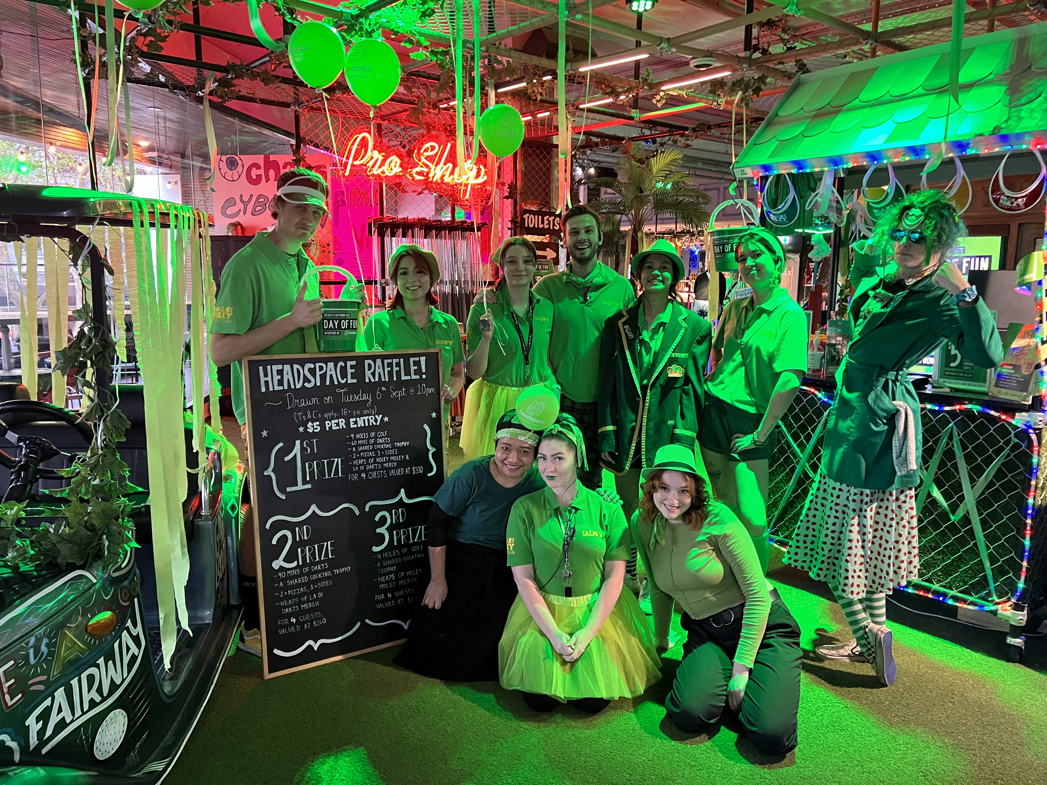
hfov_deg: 67.3
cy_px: 392
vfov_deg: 53.1
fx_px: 786
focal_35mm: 26
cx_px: 524
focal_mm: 5.7
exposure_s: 1/33
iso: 500
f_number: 1.5
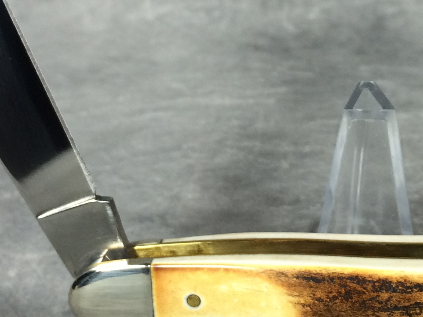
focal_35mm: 70
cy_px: 58
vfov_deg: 20.7
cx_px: 329
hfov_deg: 27.3
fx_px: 855
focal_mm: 4.15
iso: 64
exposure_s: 1/120
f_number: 2.2
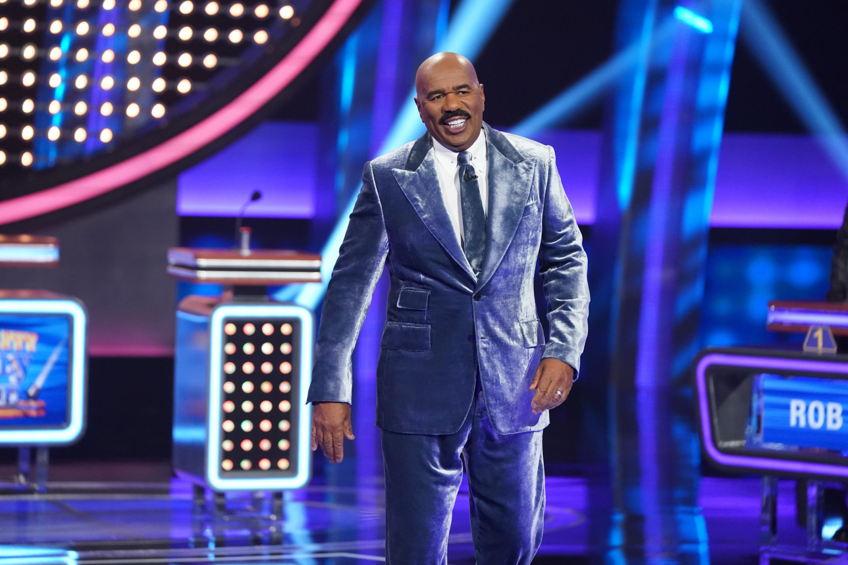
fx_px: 3557
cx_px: 424
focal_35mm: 151
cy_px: 282
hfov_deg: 13.6
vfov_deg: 9.1
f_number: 3.2
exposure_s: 1/500
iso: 5000
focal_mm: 151
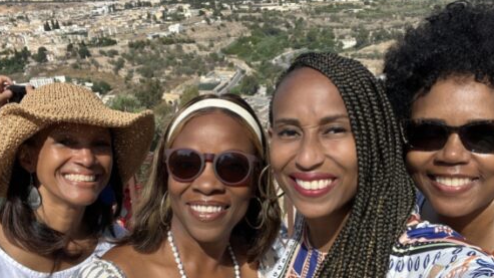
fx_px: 406
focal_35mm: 31
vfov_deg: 37.6
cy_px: 171
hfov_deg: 62.6
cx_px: 248
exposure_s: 1/636
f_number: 2.2
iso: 32
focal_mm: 2.71
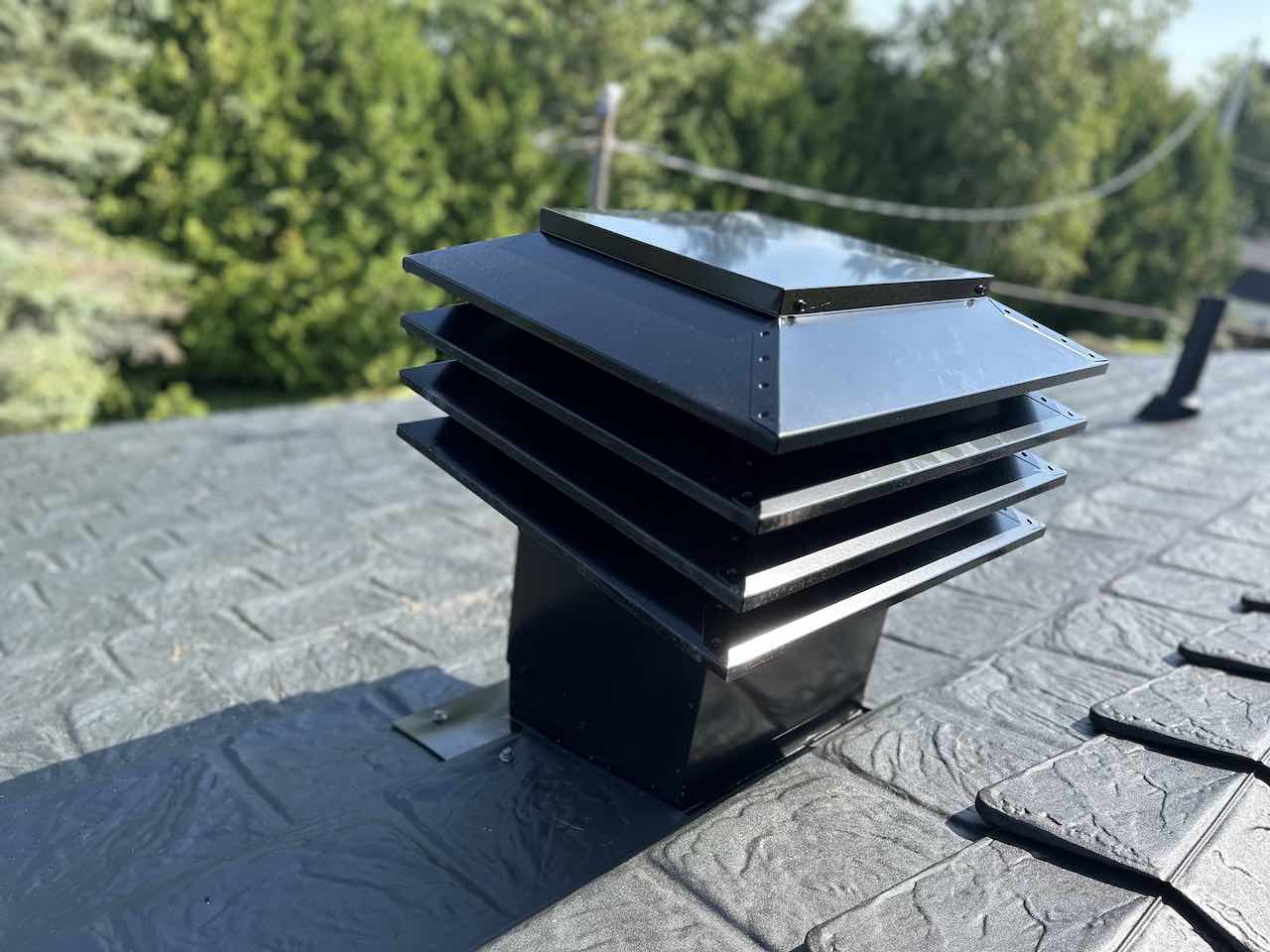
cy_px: 476
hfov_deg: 71.6
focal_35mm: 24
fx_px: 881
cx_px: 635
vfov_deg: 56.8
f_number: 1.78
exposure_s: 1/1692
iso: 80
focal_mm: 6.86
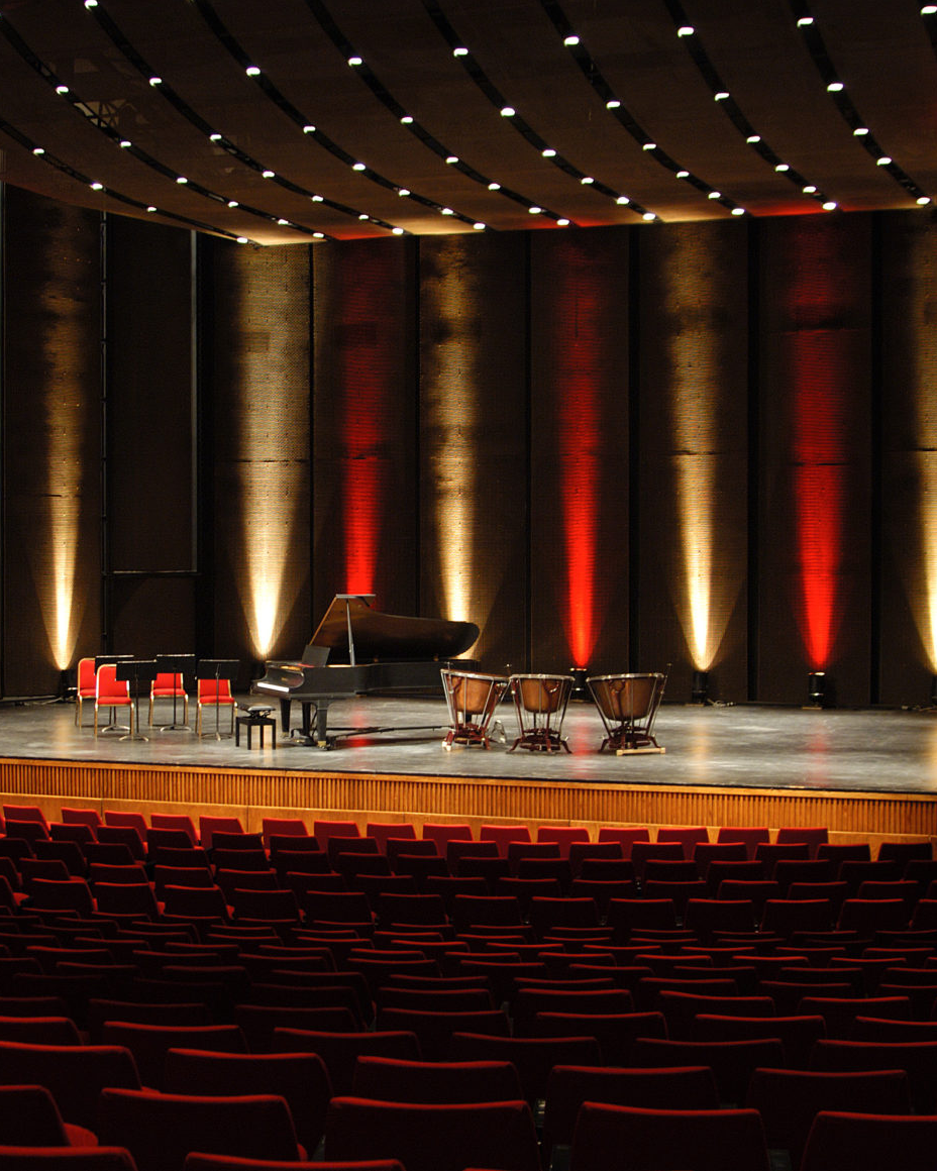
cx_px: 342
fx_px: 2219
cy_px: 581
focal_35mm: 64
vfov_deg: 29.6
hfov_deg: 23.8
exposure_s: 1/5
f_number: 5
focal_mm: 30
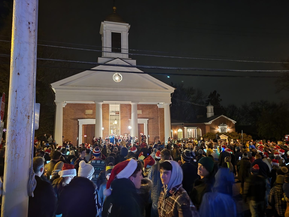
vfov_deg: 53.1
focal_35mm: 26
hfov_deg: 67.3
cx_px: 144
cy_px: 108
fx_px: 217
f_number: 1.8
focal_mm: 5.4
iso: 500
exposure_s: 1/8
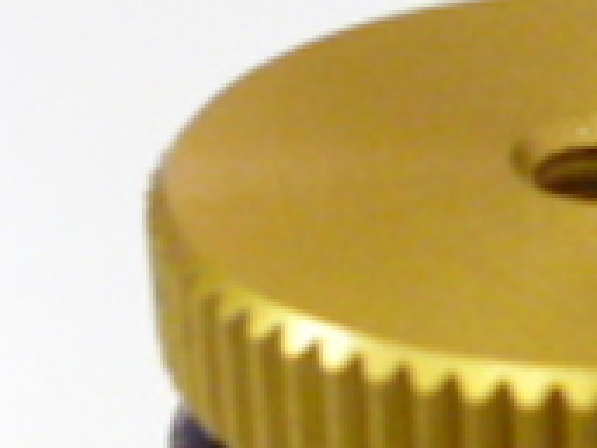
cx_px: 594
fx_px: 2984
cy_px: 1063
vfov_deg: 8.0
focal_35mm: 173
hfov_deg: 11.3
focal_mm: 5.2
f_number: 3.3
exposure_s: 1/15
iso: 400
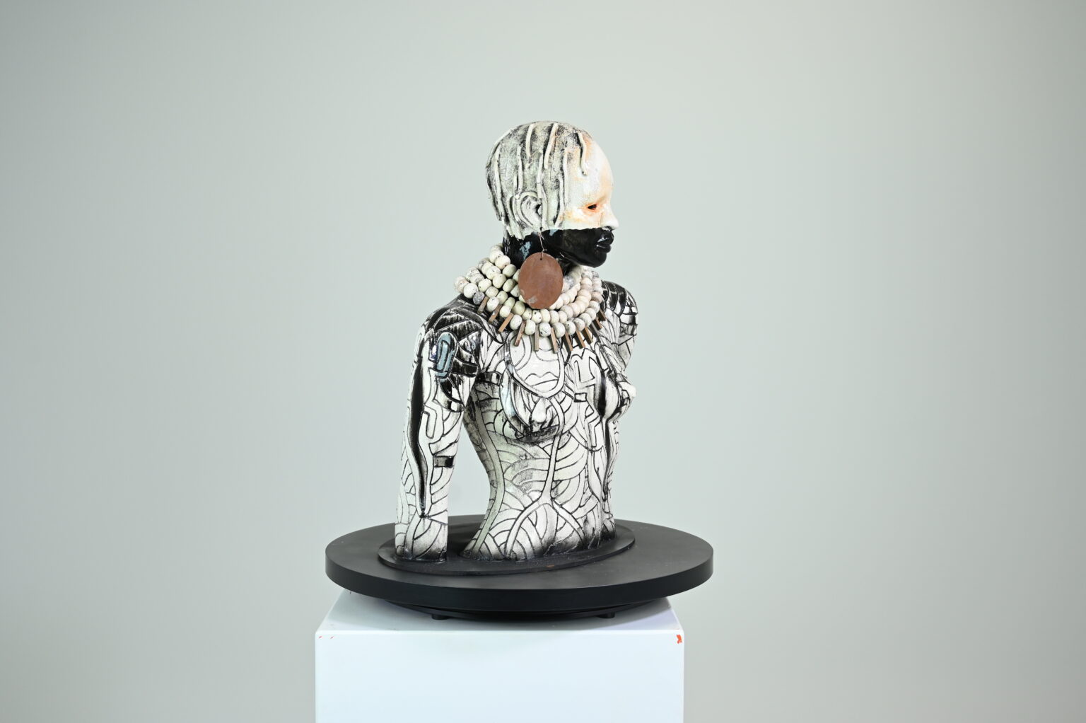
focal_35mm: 41
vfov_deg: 32.6
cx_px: 543
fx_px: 1236
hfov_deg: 47.4
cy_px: 362
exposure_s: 1/60
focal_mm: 41
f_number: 4.5
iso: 400
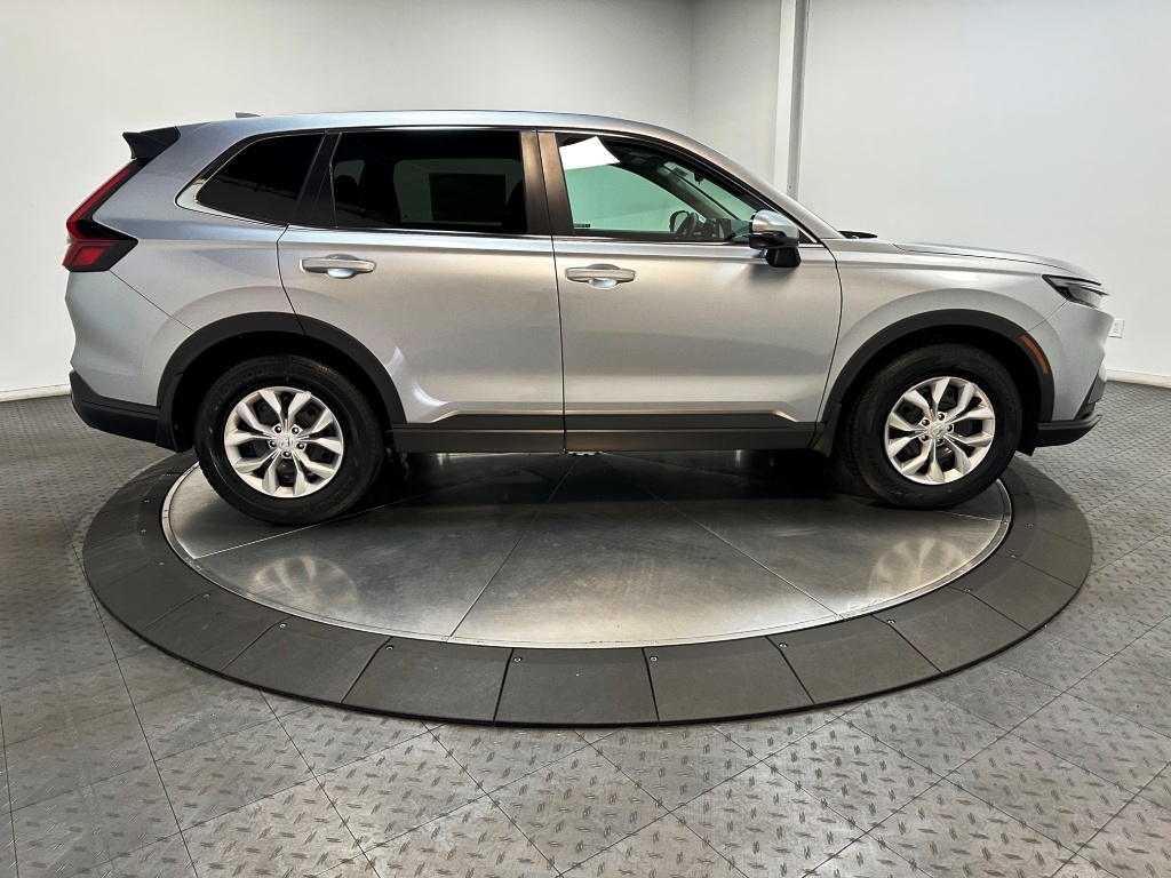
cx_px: 586
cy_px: 439
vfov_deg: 56.8
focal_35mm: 24
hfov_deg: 71.6
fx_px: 812
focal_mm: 6.86
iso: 320
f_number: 1.78
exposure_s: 1/60
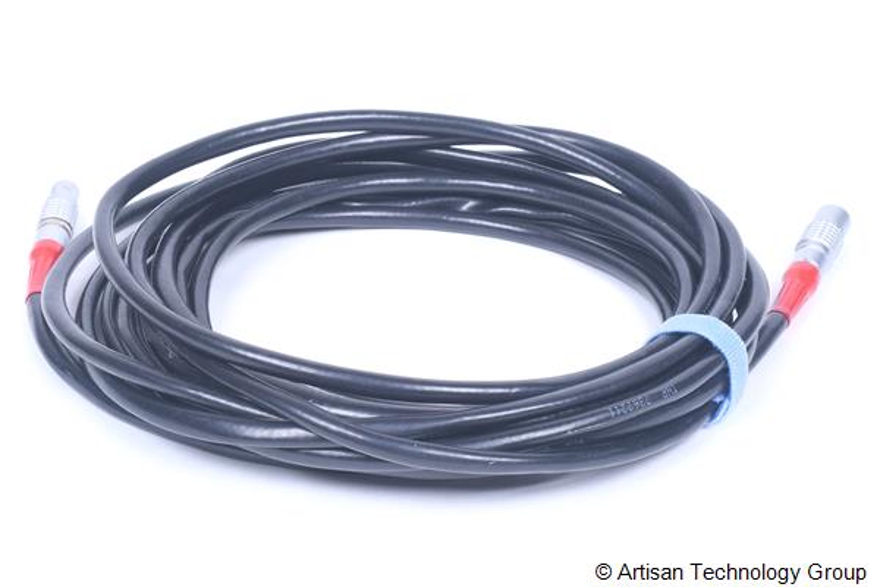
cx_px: 440
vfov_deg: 21.6
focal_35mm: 63
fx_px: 1540
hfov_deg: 31.9
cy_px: 294
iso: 200
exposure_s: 1/200
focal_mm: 42
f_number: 13
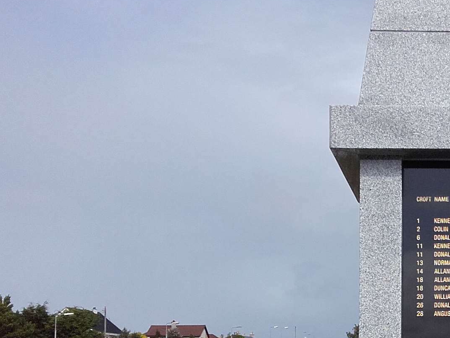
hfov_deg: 24.2
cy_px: 288
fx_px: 975
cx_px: 497
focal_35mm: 75
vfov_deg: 19.4
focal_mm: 3.31
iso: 50
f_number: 2.2
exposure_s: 1/1598
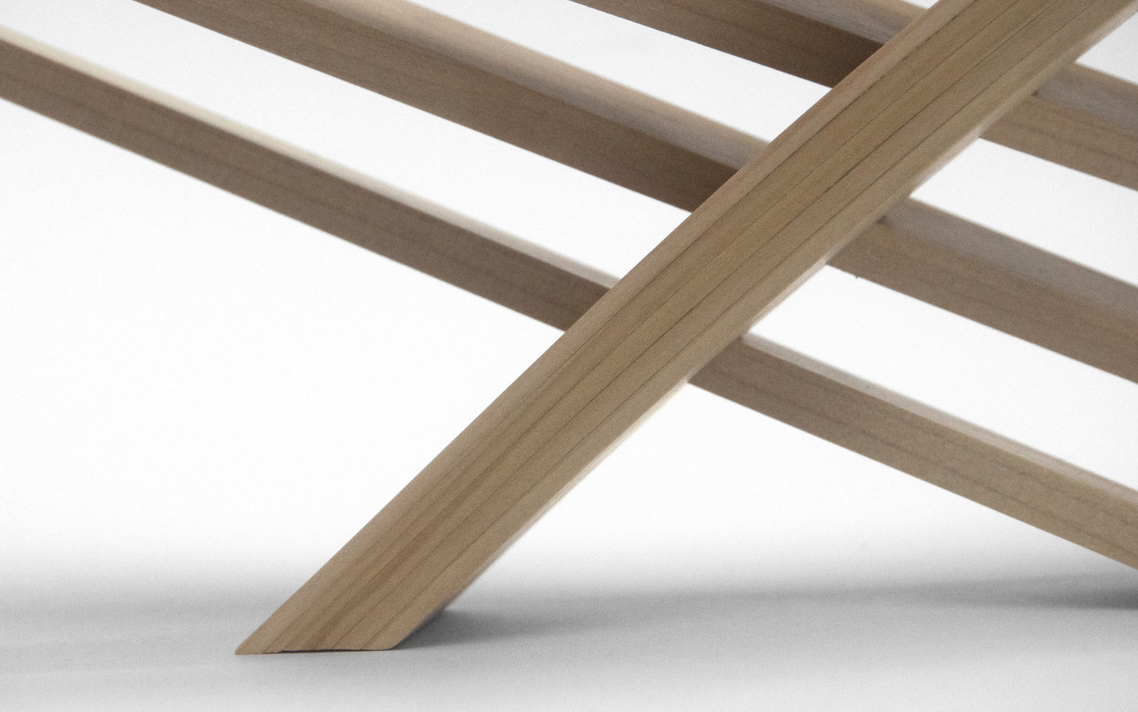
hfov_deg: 26.8
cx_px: 565
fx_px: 2388
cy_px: 354
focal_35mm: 77
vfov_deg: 16.9
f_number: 8
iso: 3200
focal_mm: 50
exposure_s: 1/250
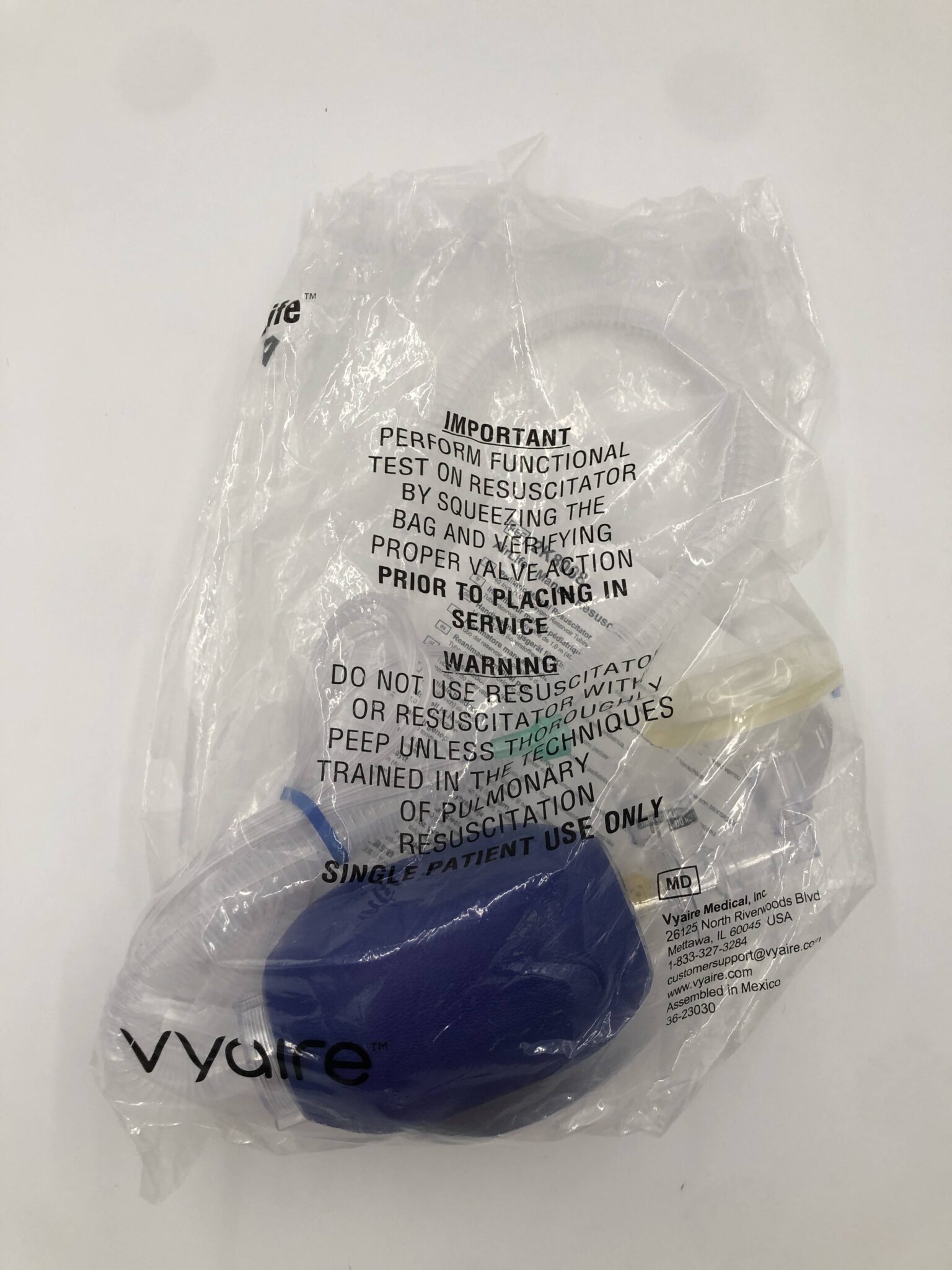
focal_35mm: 28
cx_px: 476
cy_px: 635
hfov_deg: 49.7
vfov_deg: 63.4
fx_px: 1027
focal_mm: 3.99
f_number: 1.8
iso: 32
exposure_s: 1/40
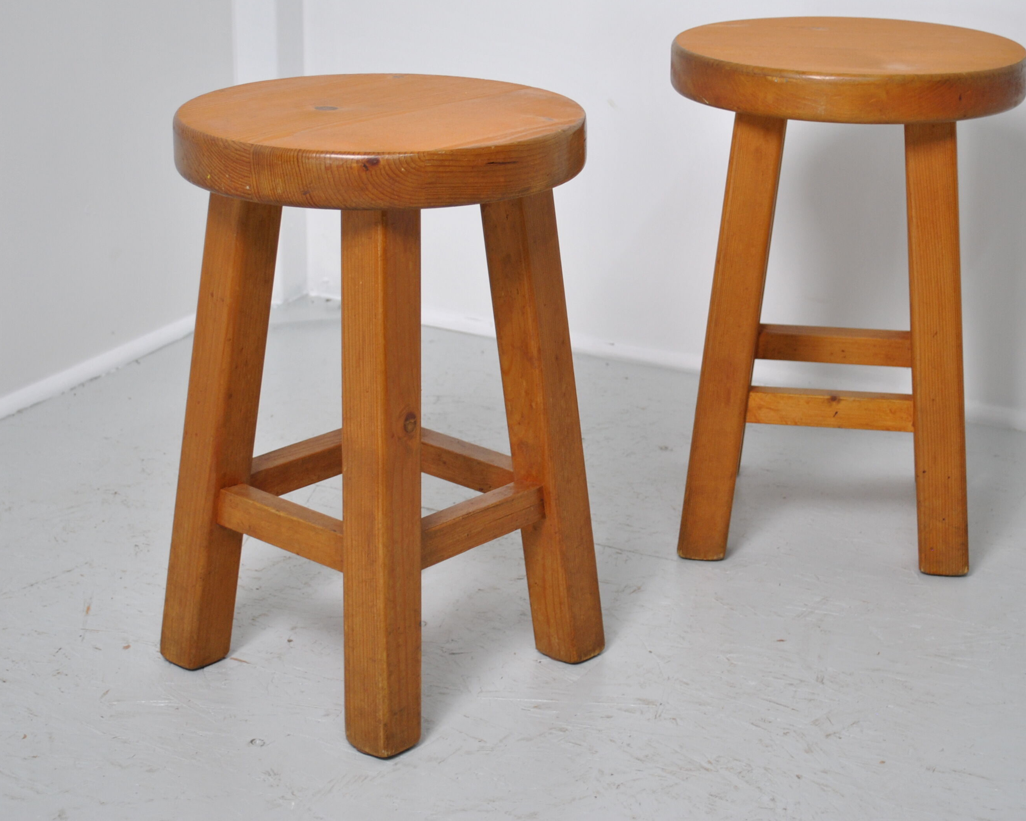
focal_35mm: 73
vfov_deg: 21.0
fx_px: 2207
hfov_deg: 26.2
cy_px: 343
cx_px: 520
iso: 280
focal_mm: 35
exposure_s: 1/30
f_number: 5
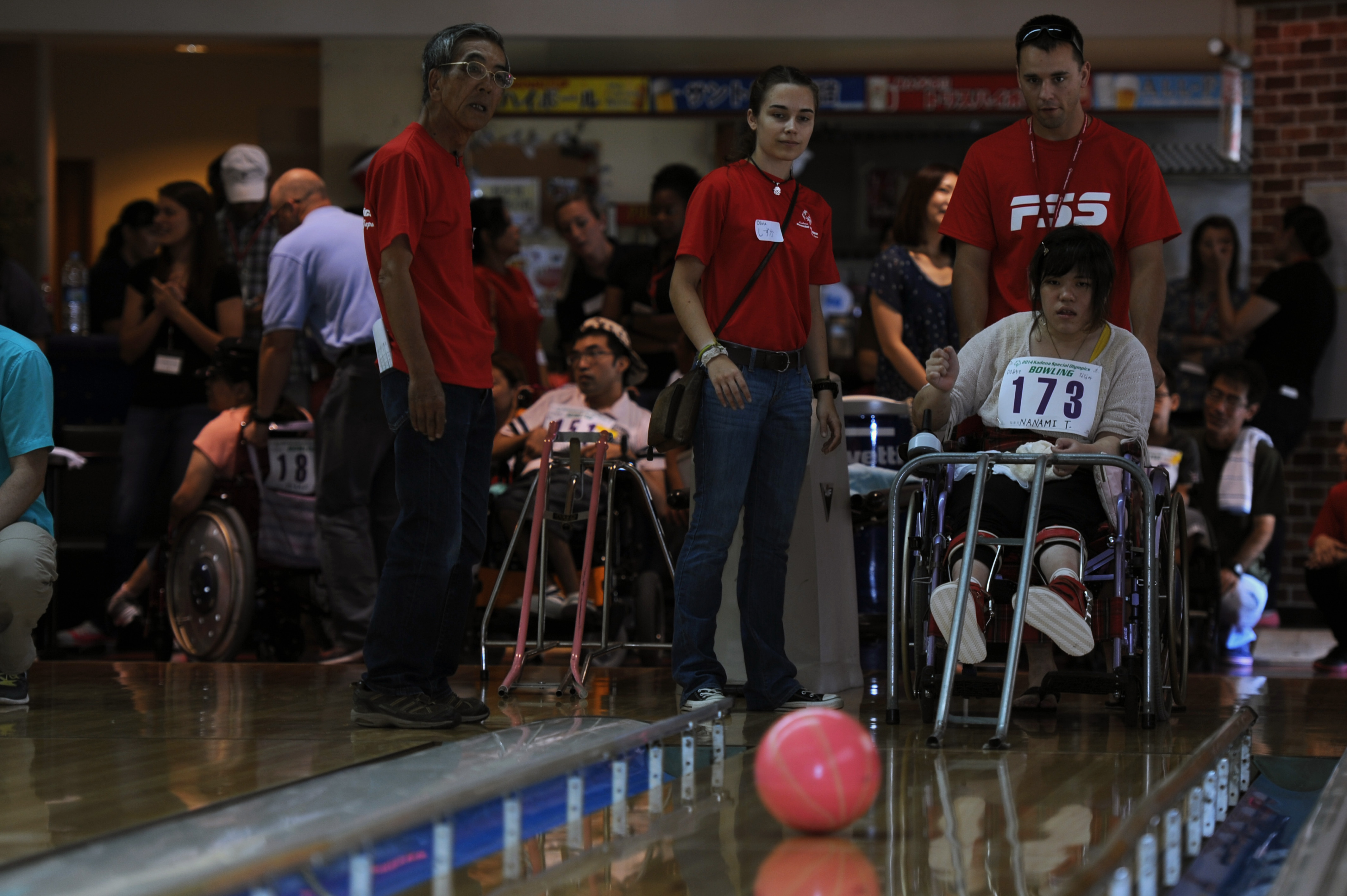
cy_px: 448
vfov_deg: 9.5
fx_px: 5422
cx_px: 674
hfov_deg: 14.2
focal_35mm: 145
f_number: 2.8
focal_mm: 145
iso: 250
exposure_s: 1/60
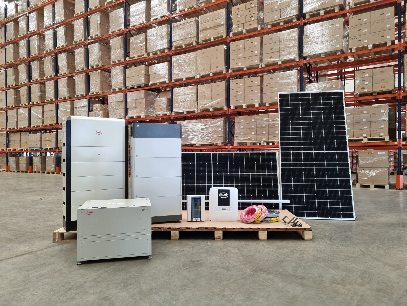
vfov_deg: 53.1
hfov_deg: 67.3
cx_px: 204
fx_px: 306
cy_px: 153
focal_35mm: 26
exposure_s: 1/40
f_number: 1.8
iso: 320
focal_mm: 5.4
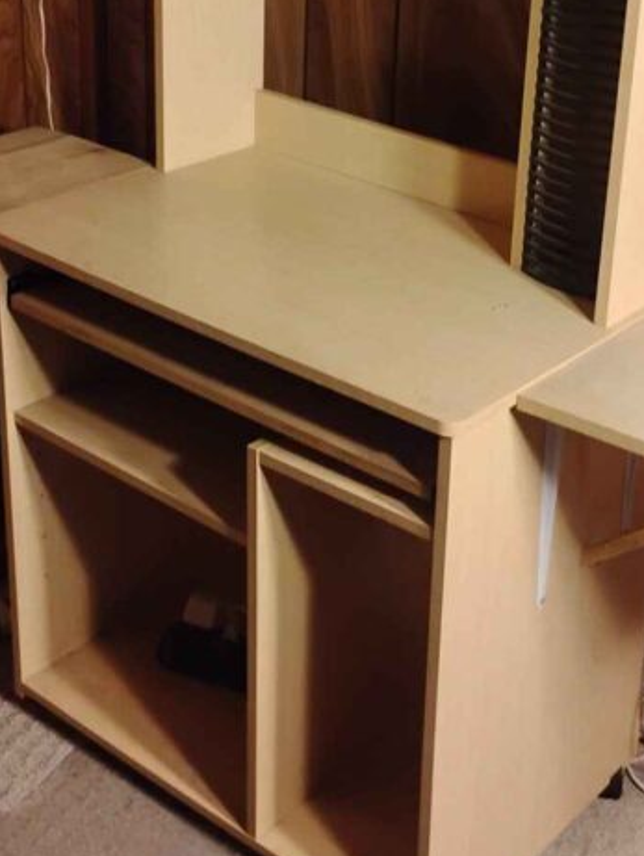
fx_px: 1534
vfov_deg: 30.8
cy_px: 253
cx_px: 382
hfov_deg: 23.7
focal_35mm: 62
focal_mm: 4.26
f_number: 1.8
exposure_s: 1/30
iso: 1144
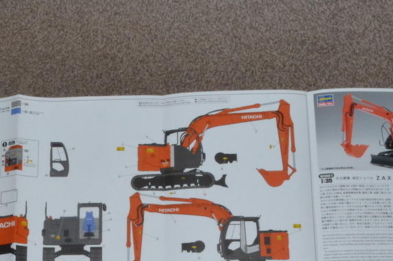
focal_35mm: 82
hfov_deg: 24.5
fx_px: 895
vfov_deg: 16.4
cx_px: 93
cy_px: 228
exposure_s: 1/60
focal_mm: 26
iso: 3200
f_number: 29
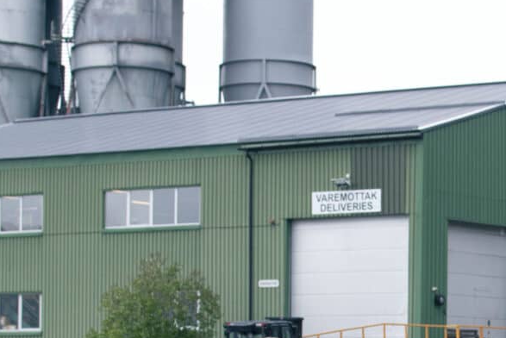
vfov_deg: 9.9
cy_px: 375
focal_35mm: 137
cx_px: 492
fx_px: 1931
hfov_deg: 14.7
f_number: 4
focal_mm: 35
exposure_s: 1/400
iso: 400
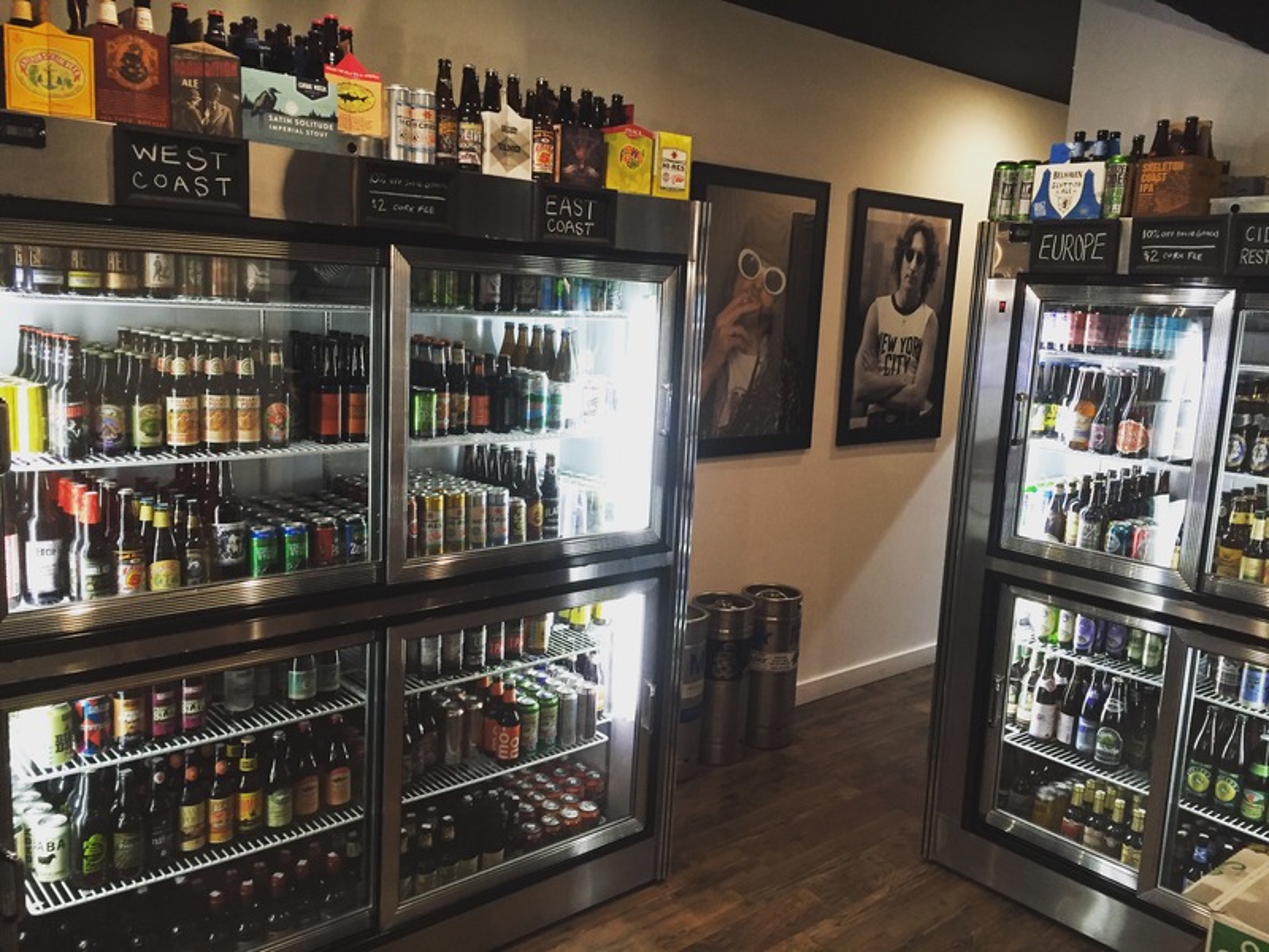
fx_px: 1063
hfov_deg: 61.7
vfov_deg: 48.2
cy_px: 476
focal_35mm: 29
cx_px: 634
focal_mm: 4.15
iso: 200
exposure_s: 1/30
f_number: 2.2
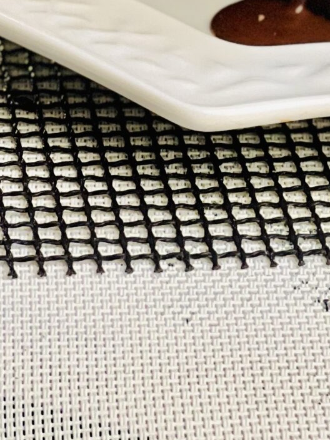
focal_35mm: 280
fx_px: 3559
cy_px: -315
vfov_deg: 6.9
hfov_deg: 5.3
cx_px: 425
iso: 200
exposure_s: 1/121
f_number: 2.8
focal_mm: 9
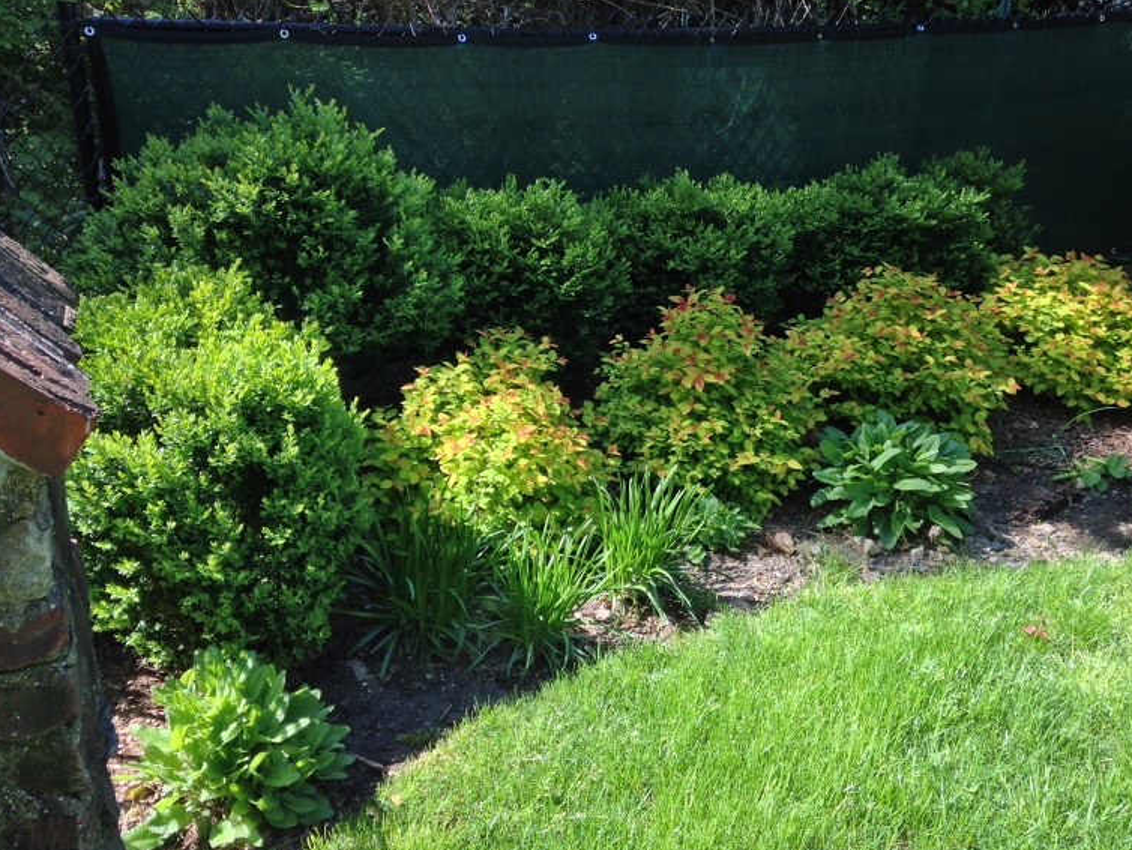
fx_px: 1145
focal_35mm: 35
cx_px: 596
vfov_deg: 40.7
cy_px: 410
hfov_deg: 52.6
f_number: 2.4
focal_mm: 4.12
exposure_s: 1/236
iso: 50
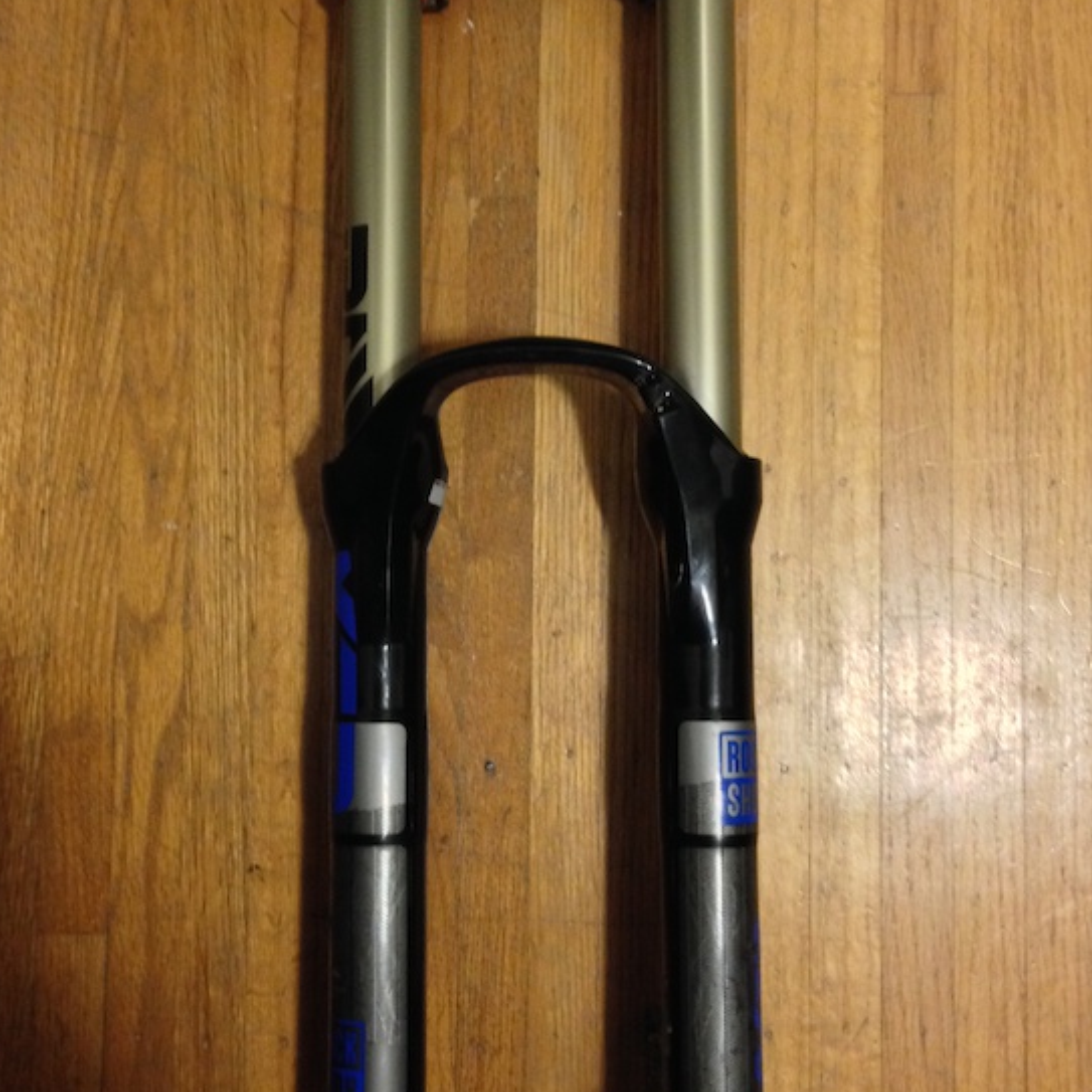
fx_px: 1535
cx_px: 541
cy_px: 505
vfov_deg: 39.1
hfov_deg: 39.2
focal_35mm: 43
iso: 400
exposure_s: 1/15
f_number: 2.4
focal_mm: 4.12
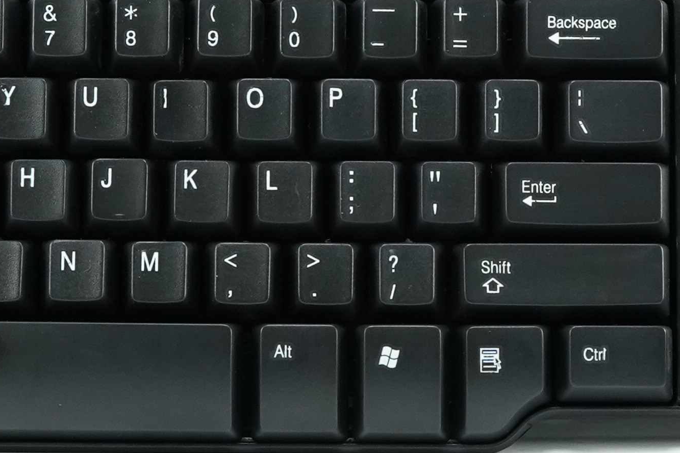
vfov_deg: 11.0
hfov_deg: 16.5
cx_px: 370
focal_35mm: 124
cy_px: 127
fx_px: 2342
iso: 1600
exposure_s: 1/500
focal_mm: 28
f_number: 8
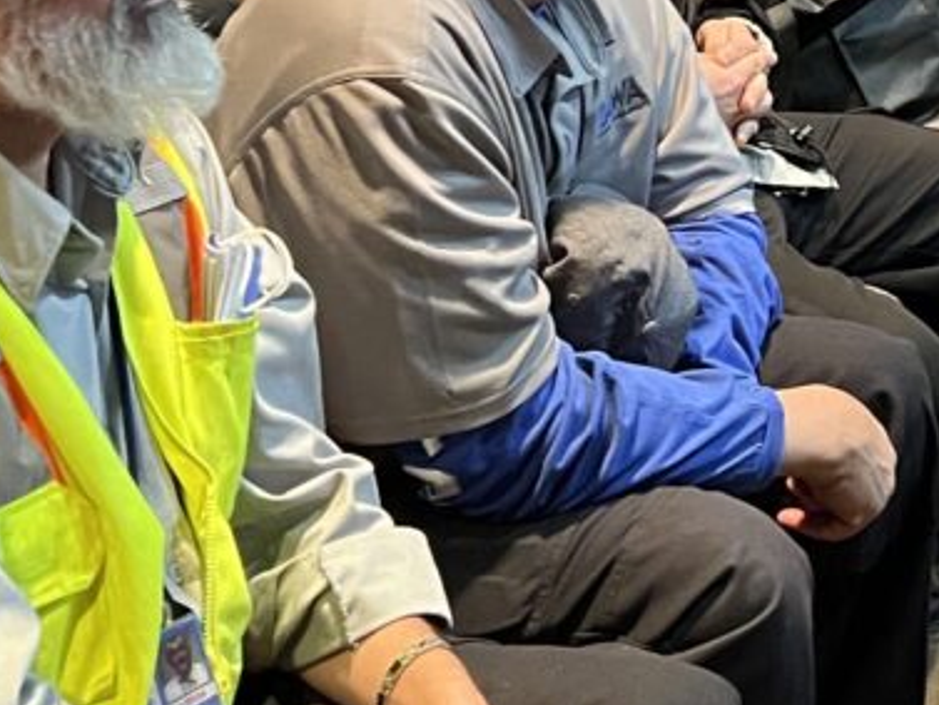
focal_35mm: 106
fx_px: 2876
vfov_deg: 13.0
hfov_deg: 18.4
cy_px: -421
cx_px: 745
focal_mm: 5.7
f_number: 1.5
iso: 500
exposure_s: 1/30
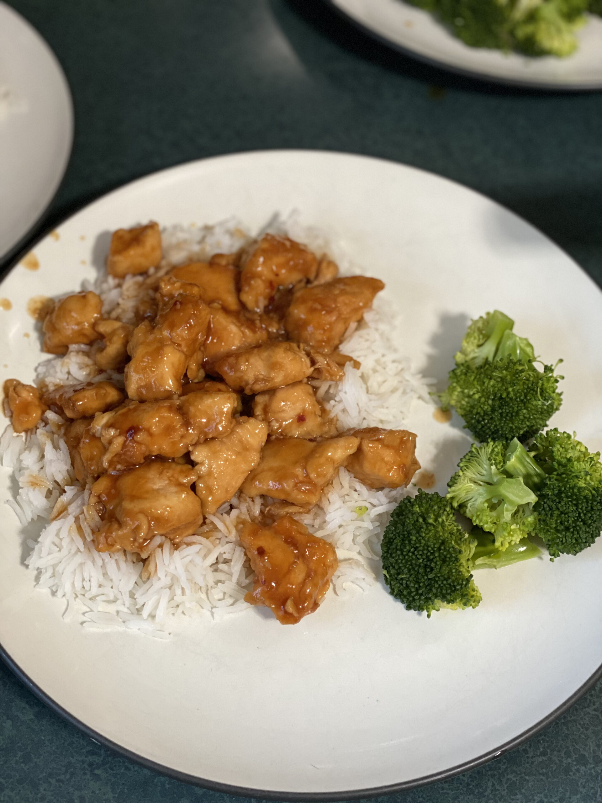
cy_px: 402
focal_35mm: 52
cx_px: 301
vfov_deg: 36.8
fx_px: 1206
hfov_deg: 28.0
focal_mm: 6
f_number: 2
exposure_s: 1/40
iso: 250
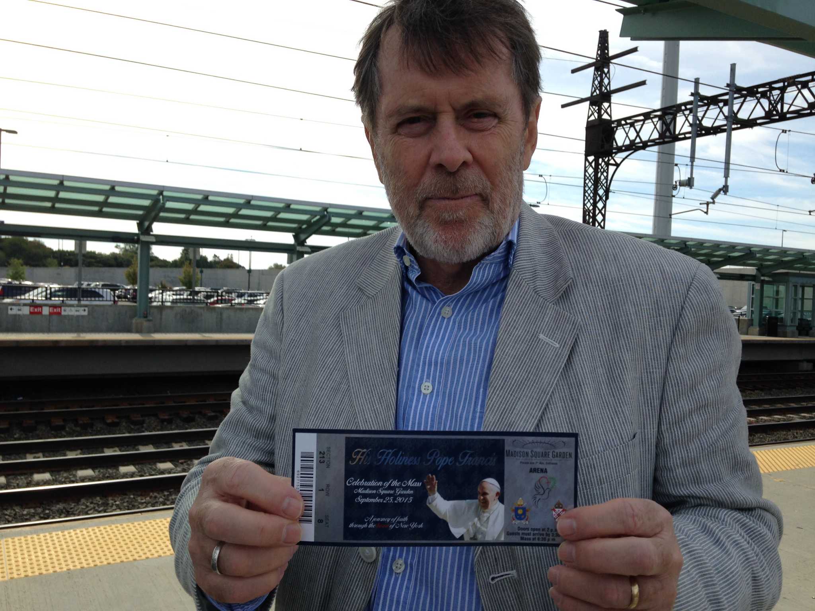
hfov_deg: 55.4
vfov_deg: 42.9
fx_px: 777
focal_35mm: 33
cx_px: 408
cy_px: 306
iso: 50
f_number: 2.4
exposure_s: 1/1355
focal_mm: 4.12
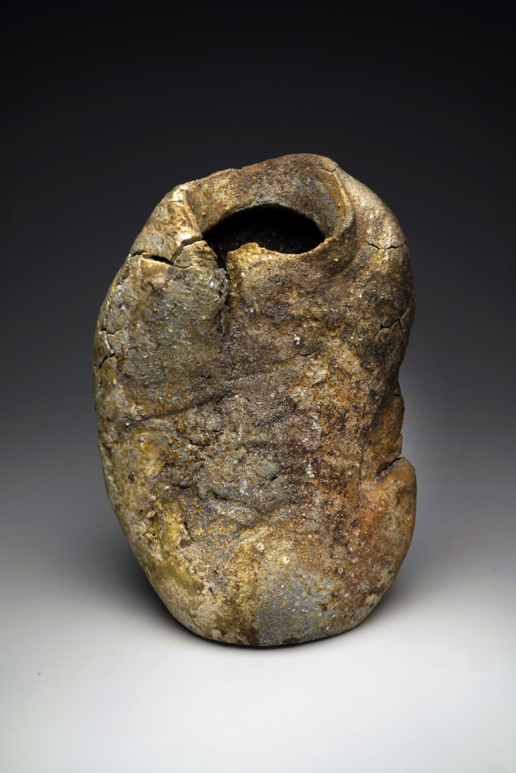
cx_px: 258
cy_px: 386
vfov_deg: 39.6
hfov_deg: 27.0
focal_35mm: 50
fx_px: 1074
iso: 100
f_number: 20
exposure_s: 1/2
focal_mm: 50
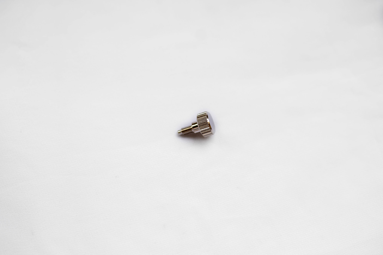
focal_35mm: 35
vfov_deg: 37.9
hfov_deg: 54.4
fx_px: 372
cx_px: 192
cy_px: 128
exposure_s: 1/160
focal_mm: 35
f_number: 2.5
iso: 160
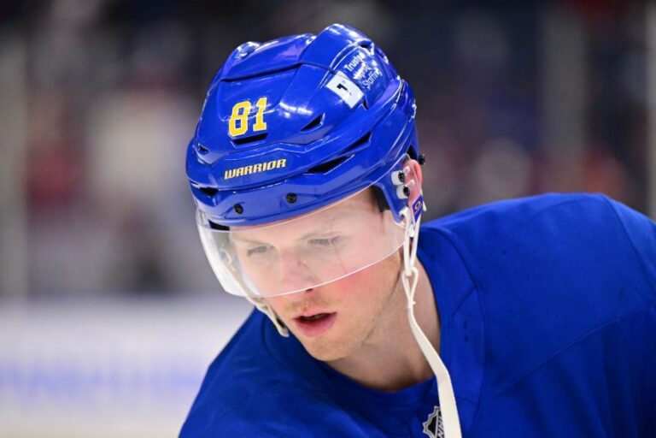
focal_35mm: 200
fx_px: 3644
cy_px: 219
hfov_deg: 10.3
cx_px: 328
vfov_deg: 6.9
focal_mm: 200
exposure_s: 1/1600
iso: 3200
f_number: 2.8
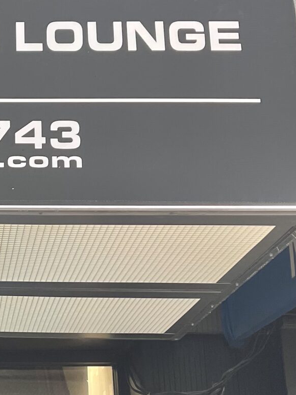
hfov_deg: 16.2
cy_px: 210
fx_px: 981
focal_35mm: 86
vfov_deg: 22.8
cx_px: -94
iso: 64
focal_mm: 5.1
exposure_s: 1/120
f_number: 1.6
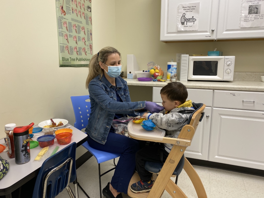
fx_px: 198
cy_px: 99
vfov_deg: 53.1
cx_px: 132
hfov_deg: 67.3
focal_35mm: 26
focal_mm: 4.25
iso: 64
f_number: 1.8
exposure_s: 1/60
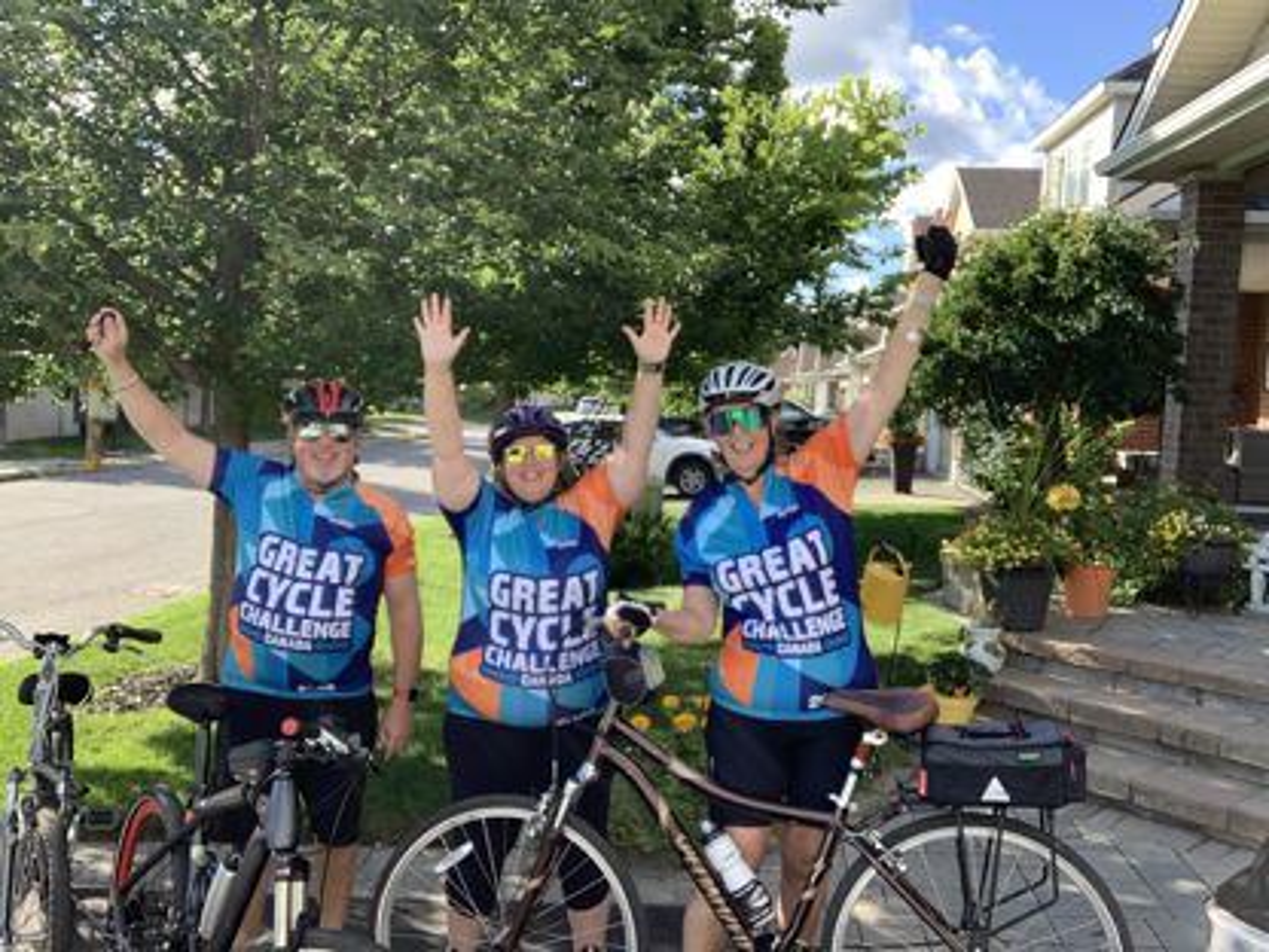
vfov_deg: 44.2
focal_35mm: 32
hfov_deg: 56.8
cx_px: 634
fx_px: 1173
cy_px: 476
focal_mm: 2.87
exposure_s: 1/158
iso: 16
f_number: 2.2
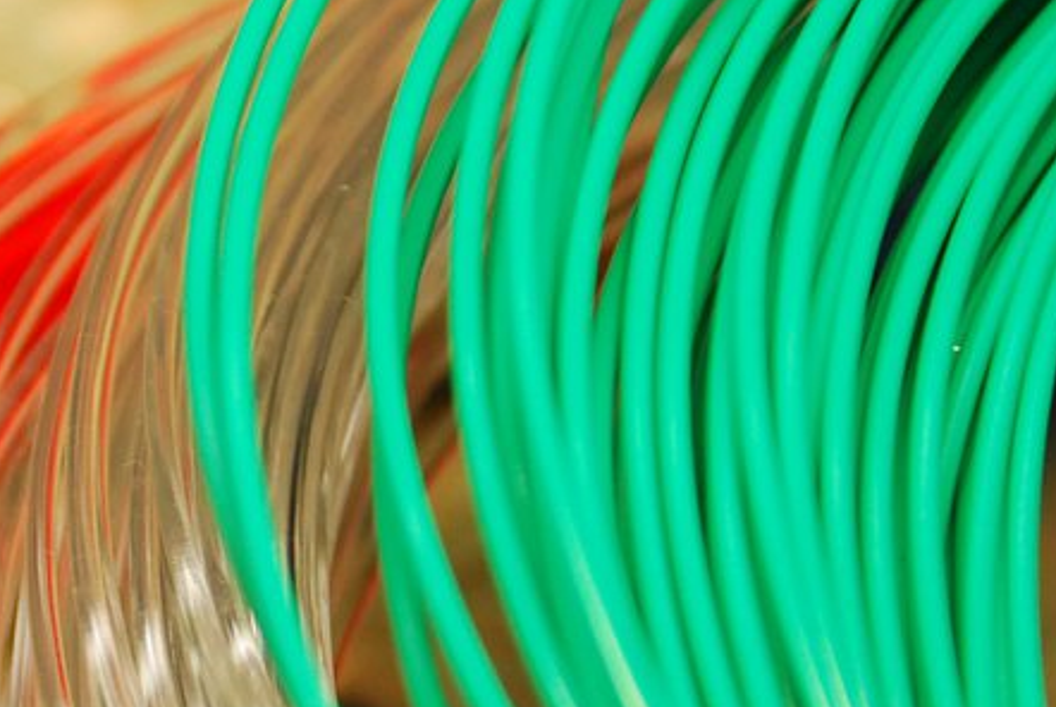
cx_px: 122
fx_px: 13427
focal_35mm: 457
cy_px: 709
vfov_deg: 3.0
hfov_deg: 4.5
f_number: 6
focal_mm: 135
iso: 800
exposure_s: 1/80
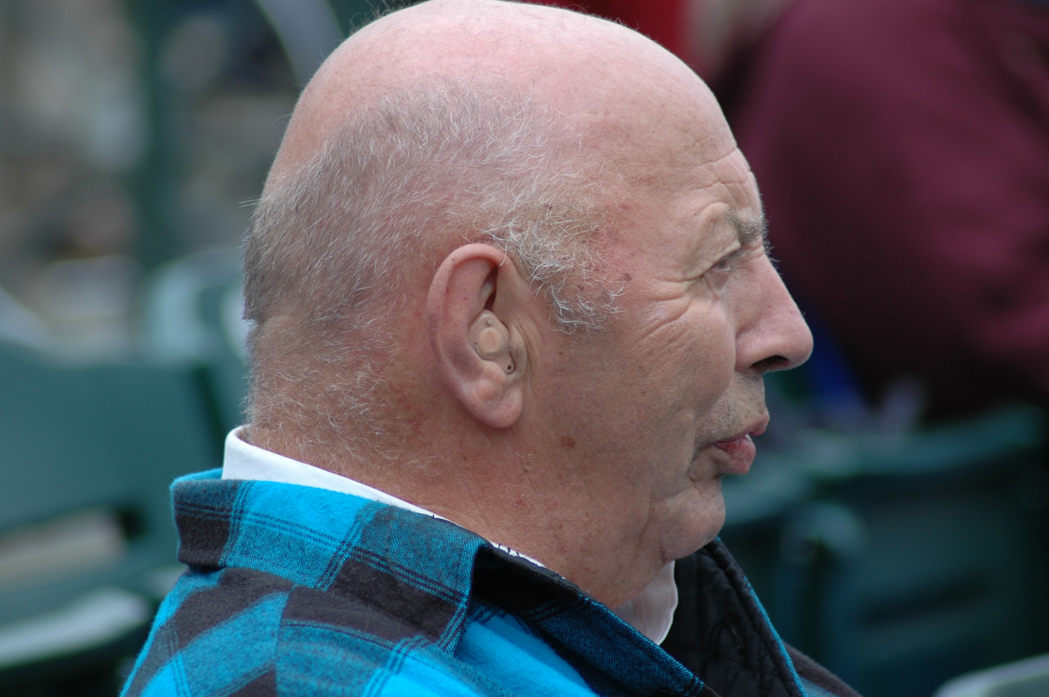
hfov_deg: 7.2
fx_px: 8295
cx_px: 524
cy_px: 348
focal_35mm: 285
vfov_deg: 4.8
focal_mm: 190
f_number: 5
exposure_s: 1/400
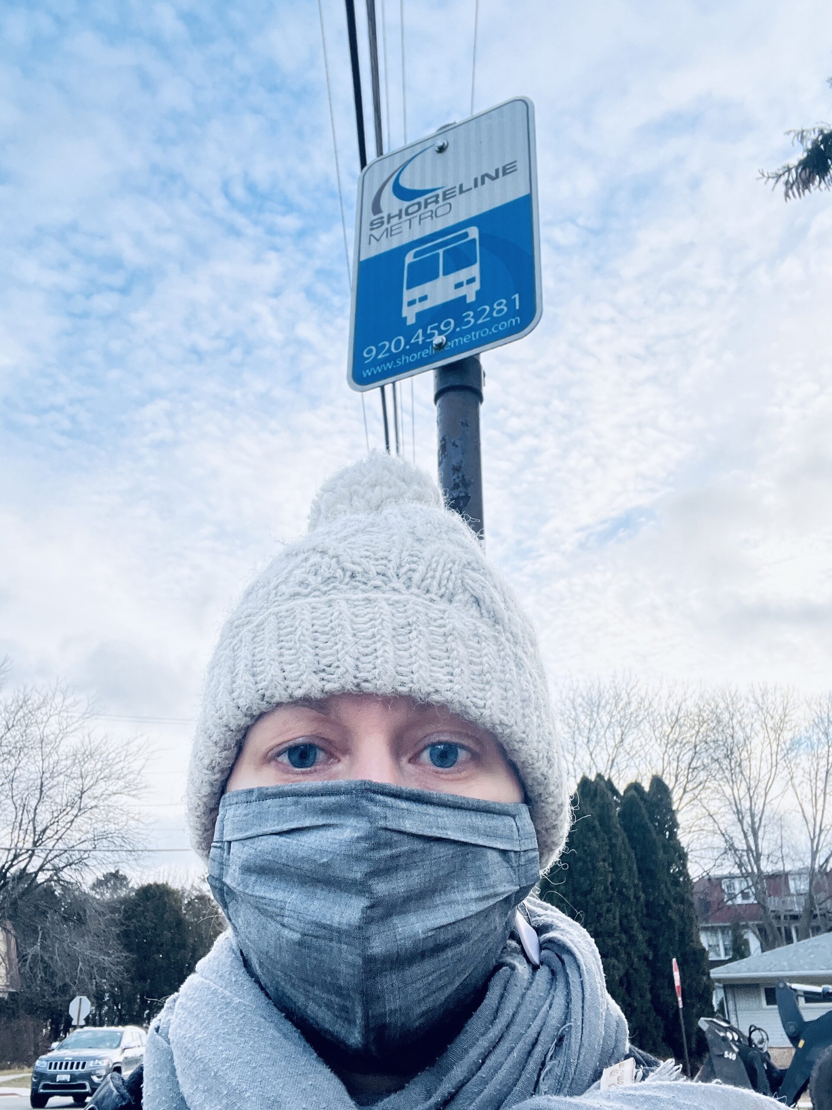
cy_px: 555
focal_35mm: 30
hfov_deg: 46.8
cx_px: 416
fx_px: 961
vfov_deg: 60.0
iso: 40
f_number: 2.2
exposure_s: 1/153
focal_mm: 2.71
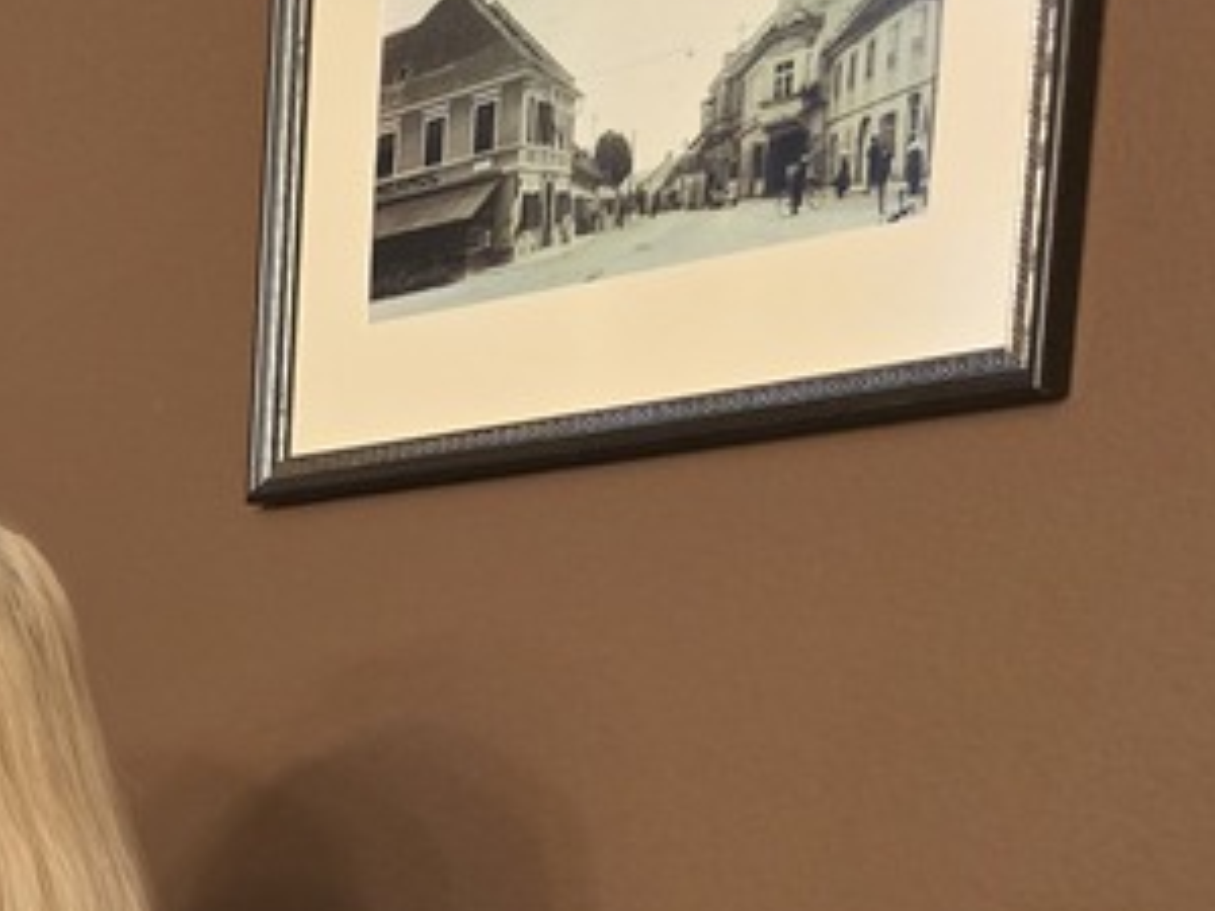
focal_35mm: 92
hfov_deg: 17.4
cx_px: -952
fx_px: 3229
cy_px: 1304
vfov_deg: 15.1
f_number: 1.7
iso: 800
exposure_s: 1/100
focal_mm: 6.3
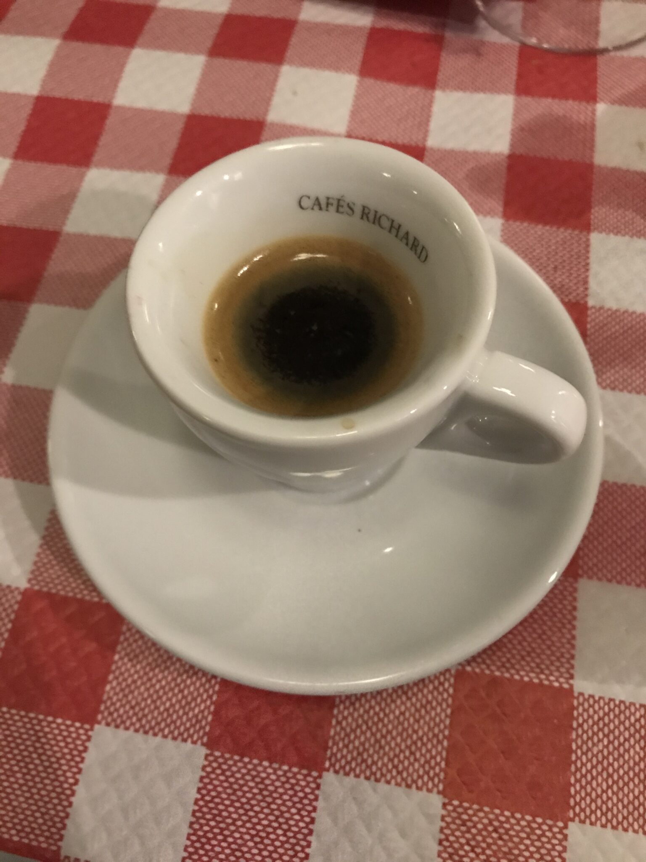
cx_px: 323
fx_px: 697
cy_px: 431
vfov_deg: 63.4
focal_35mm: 28
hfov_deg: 49.7
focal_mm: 3.99
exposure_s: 1/4
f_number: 1.8
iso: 100
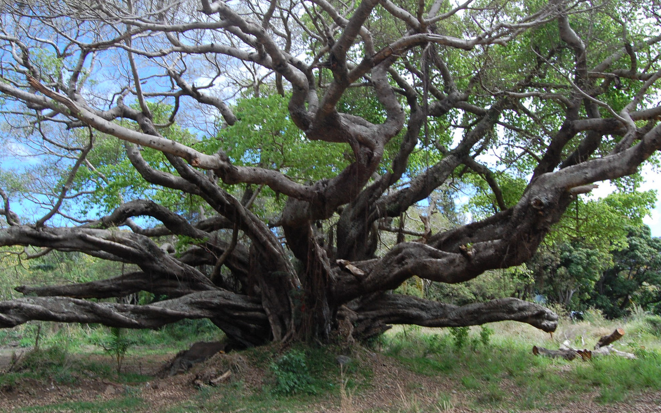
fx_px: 630
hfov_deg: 55.3
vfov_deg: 36.3
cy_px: 218
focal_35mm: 35
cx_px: 313
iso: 800
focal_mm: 20
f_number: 10
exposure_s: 1/400
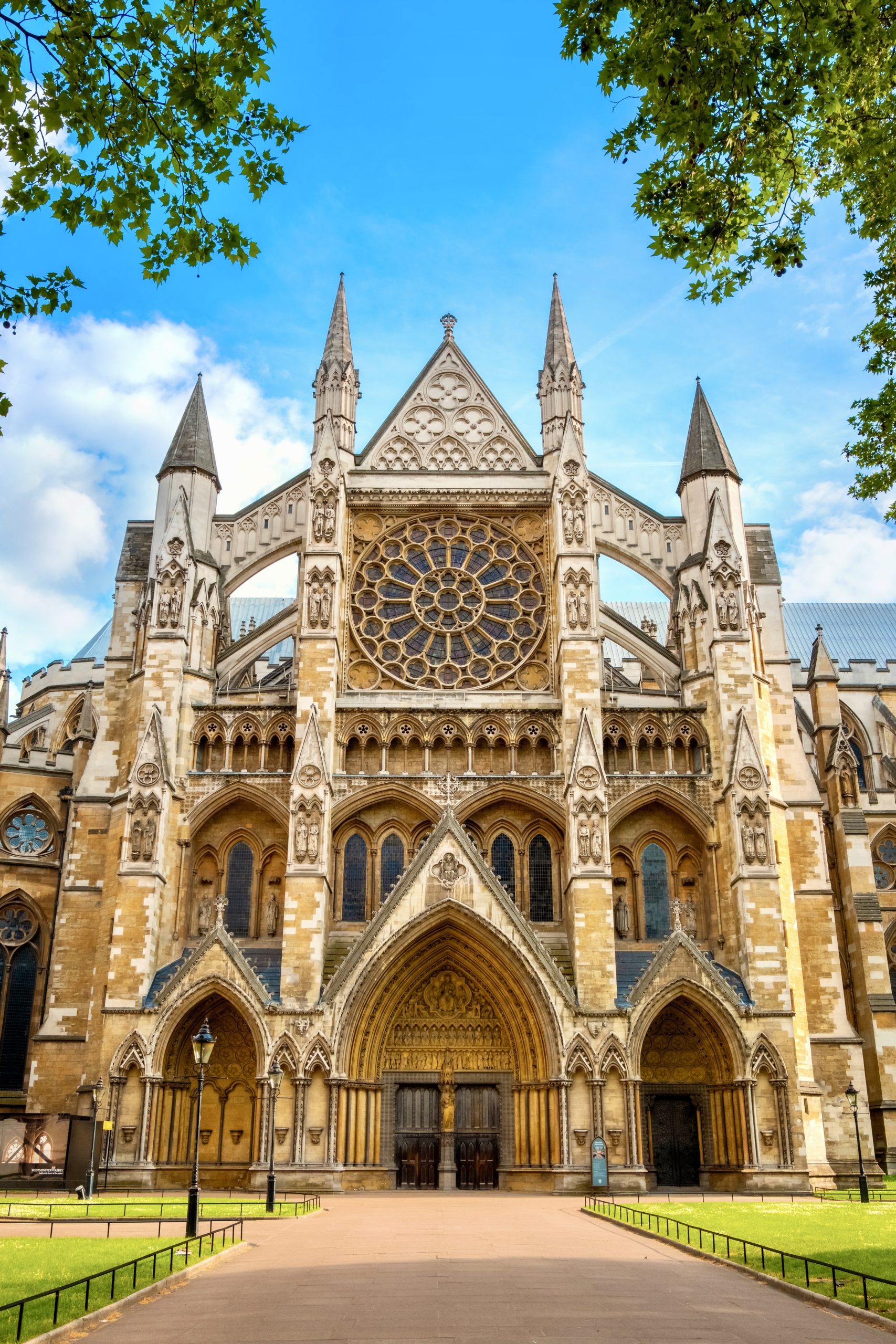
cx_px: 448
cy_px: 672
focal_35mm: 32
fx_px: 1194
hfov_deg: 41.1
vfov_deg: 58.7
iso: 400
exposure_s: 1/125
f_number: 11
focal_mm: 21.1
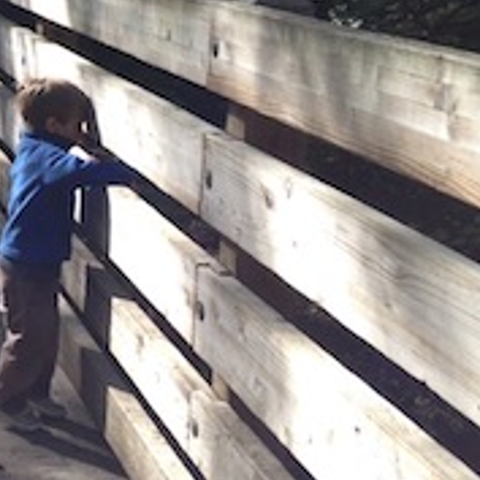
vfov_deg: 16.4
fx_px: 1647
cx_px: -220
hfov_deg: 15.4
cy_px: 71
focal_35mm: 105
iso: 50
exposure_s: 1/141
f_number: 2.4
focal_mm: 4.28
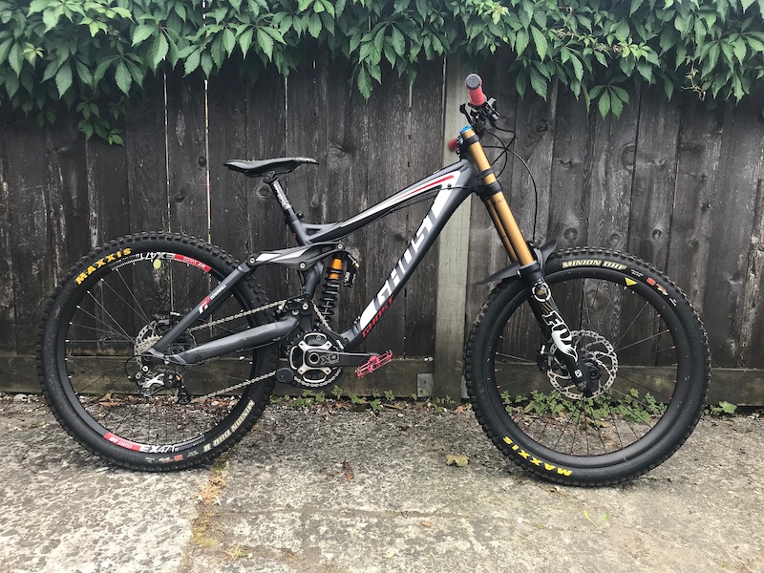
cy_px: 286
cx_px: 382
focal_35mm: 28
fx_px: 618
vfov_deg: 49.7
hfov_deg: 63.4
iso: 20
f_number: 1.8
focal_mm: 3.99
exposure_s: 1/471
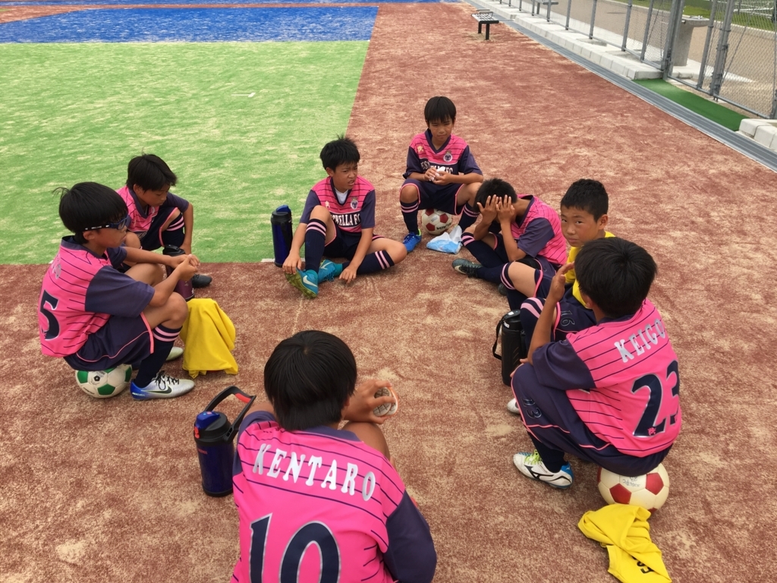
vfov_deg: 48.2
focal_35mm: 29
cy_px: 292
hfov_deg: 61.7
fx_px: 651
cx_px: 388
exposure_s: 1/855
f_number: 2.2
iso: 25
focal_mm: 4.15
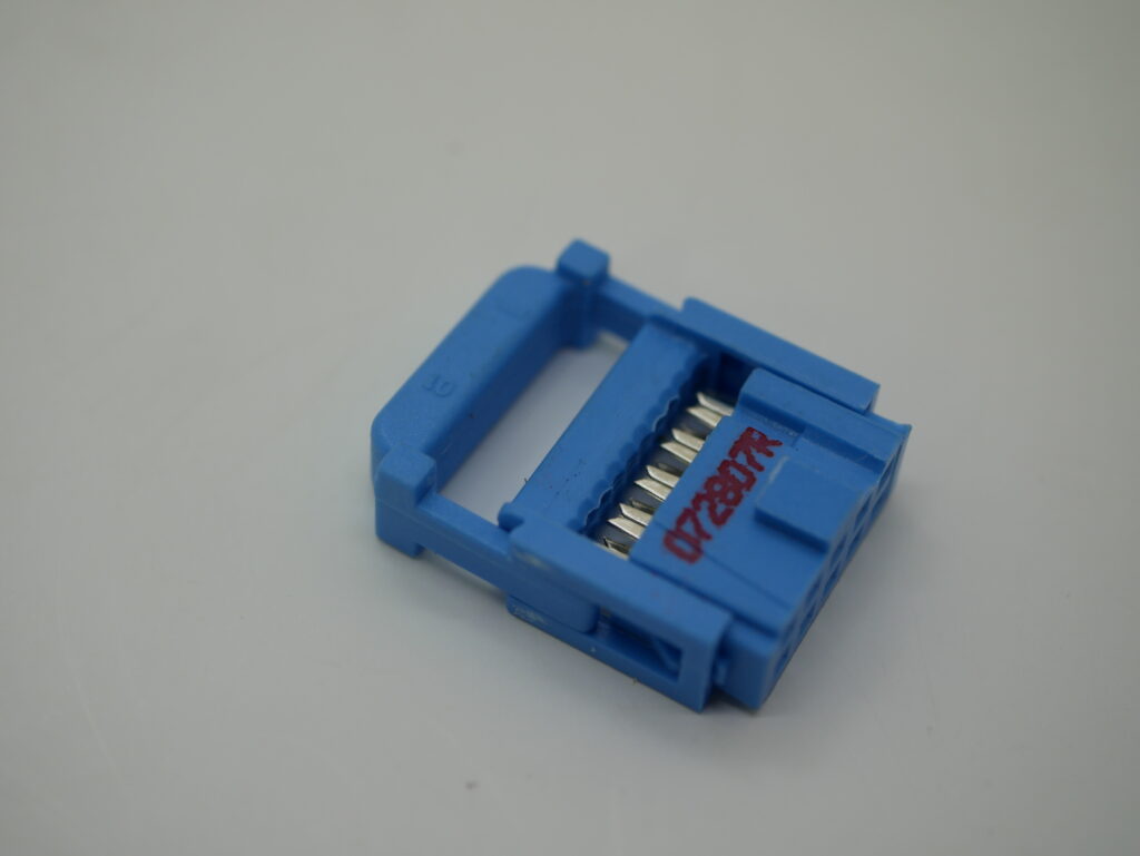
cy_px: 428
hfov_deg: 32.2
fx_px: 1977
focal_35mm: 60
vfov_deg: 24.4
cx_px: 570
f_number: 3.5
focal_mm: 30
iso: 200
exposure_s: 1/160
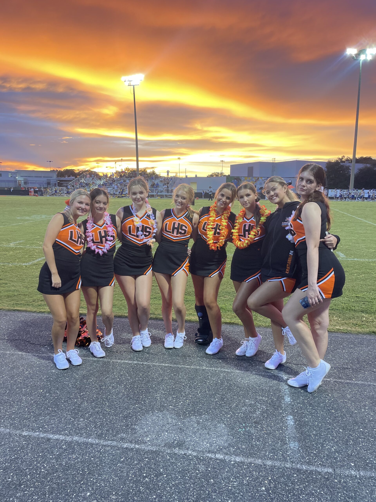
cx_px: 188
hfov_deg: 53.1
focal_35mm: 26
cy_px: 251
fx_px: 377
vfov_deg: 67.3
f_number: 1.6
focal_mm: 4.2
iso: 64
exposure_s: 1/60
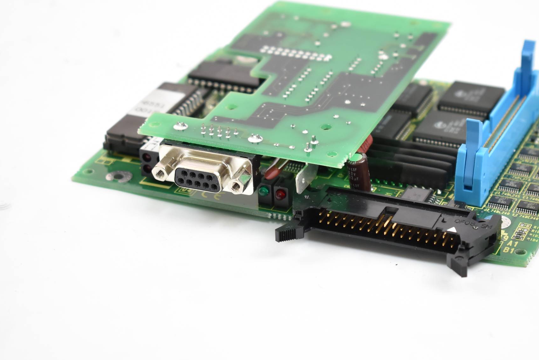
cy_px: 148
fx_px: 1568
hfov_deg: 19.5
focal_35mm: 105
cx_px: 323
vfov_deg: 13.1
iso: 800
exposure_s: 1/100
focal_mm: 55
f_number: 5.6
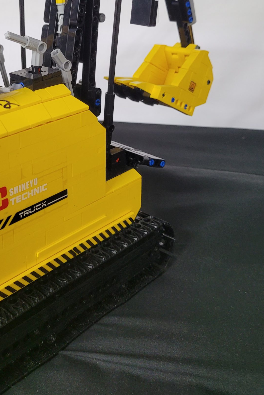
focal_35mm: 43
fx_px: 473
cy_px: 98
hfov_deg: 30.6
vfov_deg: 43.9
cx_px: 61
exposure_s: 1/60
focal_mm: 5
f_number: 1.8
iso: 200
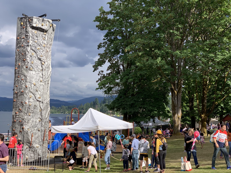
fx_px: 347
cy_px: 86
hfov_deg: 36.8
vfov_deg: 28.0
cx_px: 116
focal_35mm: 52
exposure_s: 1/799
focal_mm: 6
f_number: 2.4
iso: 16
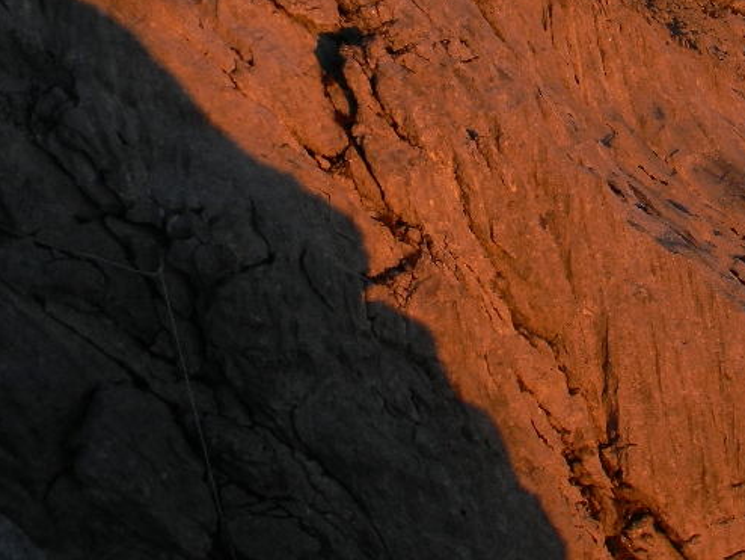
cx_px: 683
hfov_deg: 27.4
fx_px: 1464
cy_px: 68
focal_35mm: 68
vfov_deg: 21.2
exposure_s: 1/96
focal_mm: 5
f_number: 3.5
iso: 80
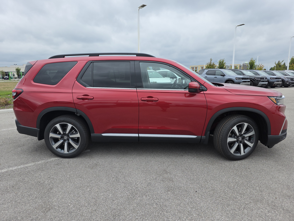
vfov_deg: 58.9
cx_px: 147
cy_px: 110
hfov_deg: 73.9
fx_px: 195
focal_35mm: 23
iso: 80
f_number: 1.7
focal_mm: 6.3
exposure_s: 1/1829
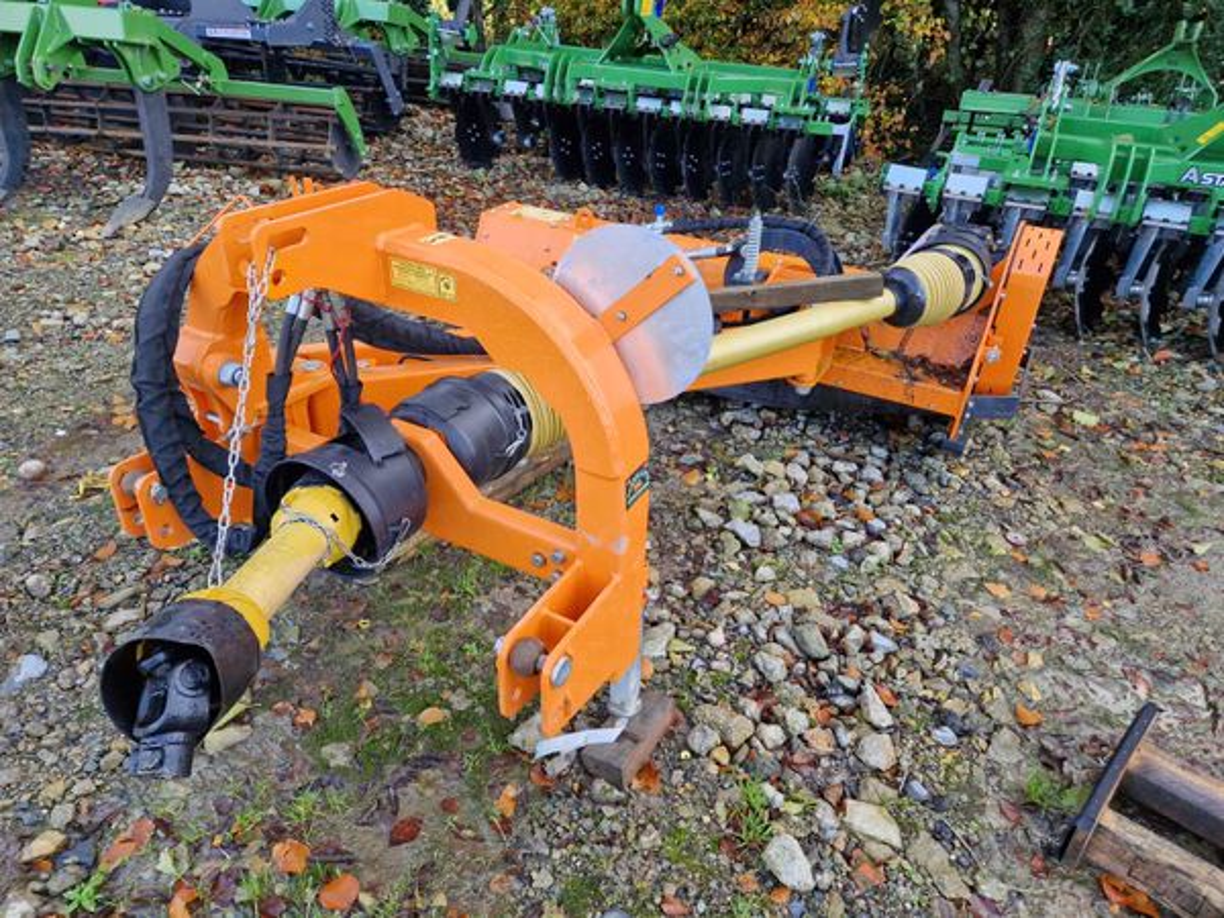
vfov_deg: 58.9
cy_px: 459
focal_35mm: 23
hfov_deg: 73.9
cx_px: 612
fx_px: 813
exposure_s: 1/180
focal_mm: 5.4
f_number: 1.8
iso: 50
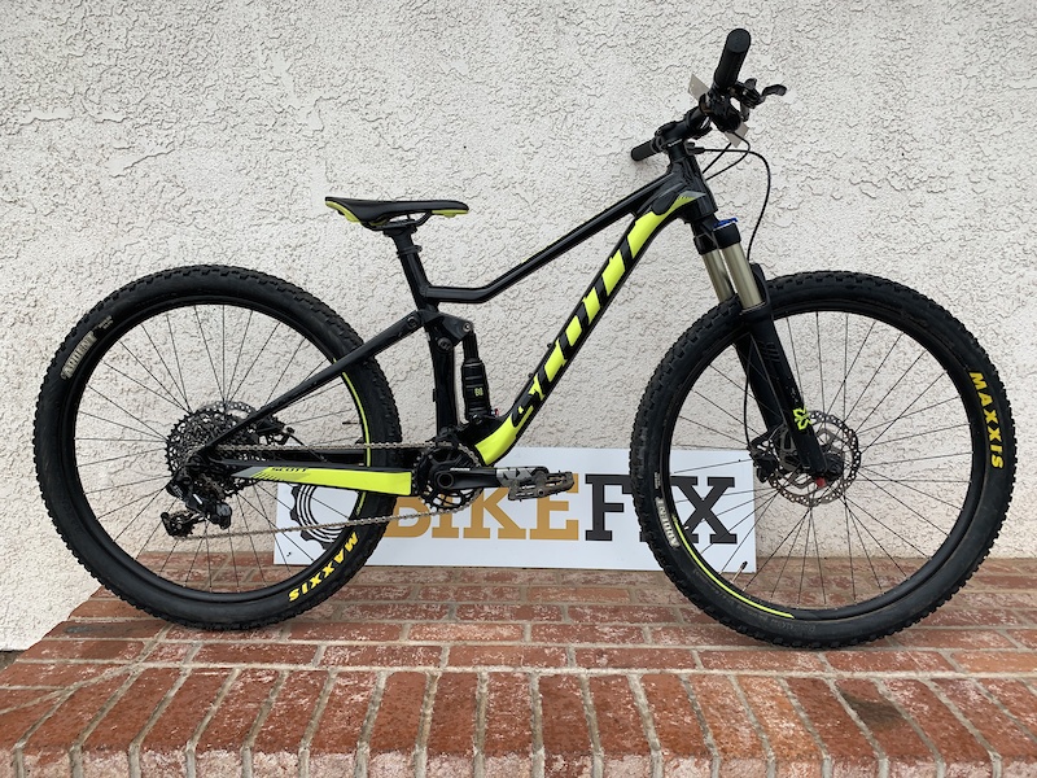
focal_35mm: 26
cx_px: 518
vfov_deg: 53.1
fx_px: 779
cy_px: 389
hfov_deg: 67.3
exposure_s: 1/122
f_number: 1.8
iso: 25
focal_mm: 4.25
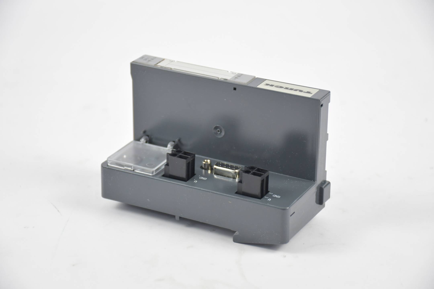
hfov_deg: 17.1
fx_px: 1447
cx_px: 217
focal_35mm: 120
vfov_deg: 11.4
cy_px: 144
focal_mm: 80
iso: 1250
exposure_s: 1/125
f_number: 5.3
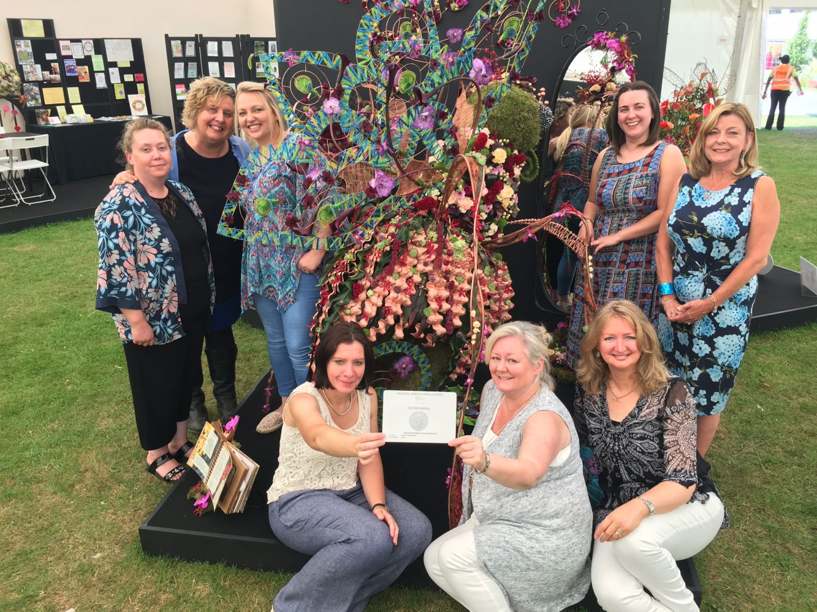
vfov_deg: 48.2
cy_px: 306
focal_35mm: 29
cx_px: 408
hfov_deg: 61.7
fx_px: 684
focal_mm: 4.15
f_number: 2.2
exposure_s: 1/100
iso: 32
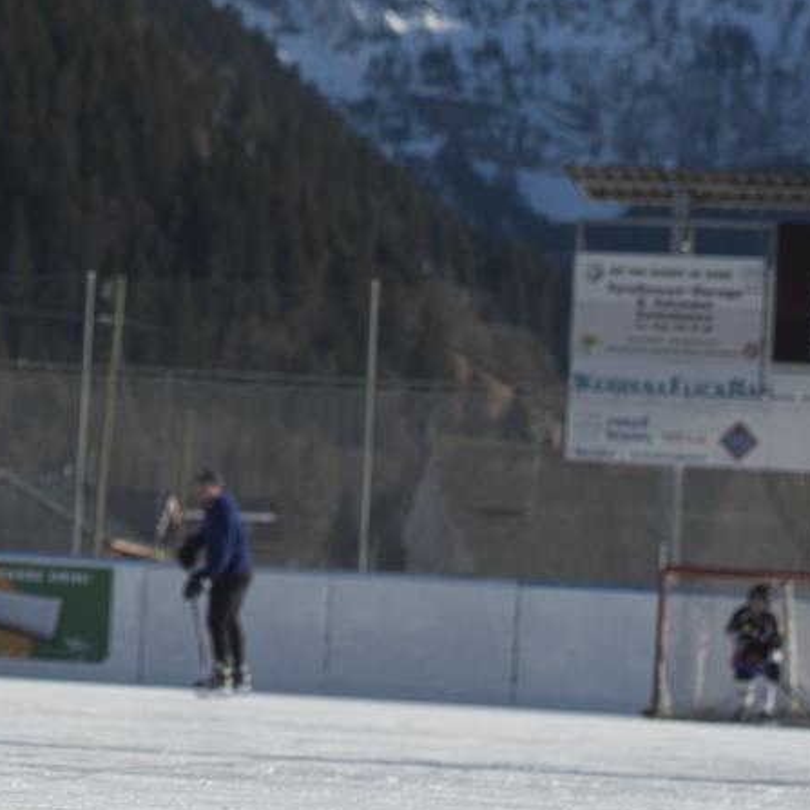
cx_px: -252
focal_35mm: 213
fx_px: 5639
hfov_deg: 8.1
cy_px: 2
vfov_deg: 8.2
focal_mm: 70
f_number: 4.5
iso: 100
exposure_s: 1/1250
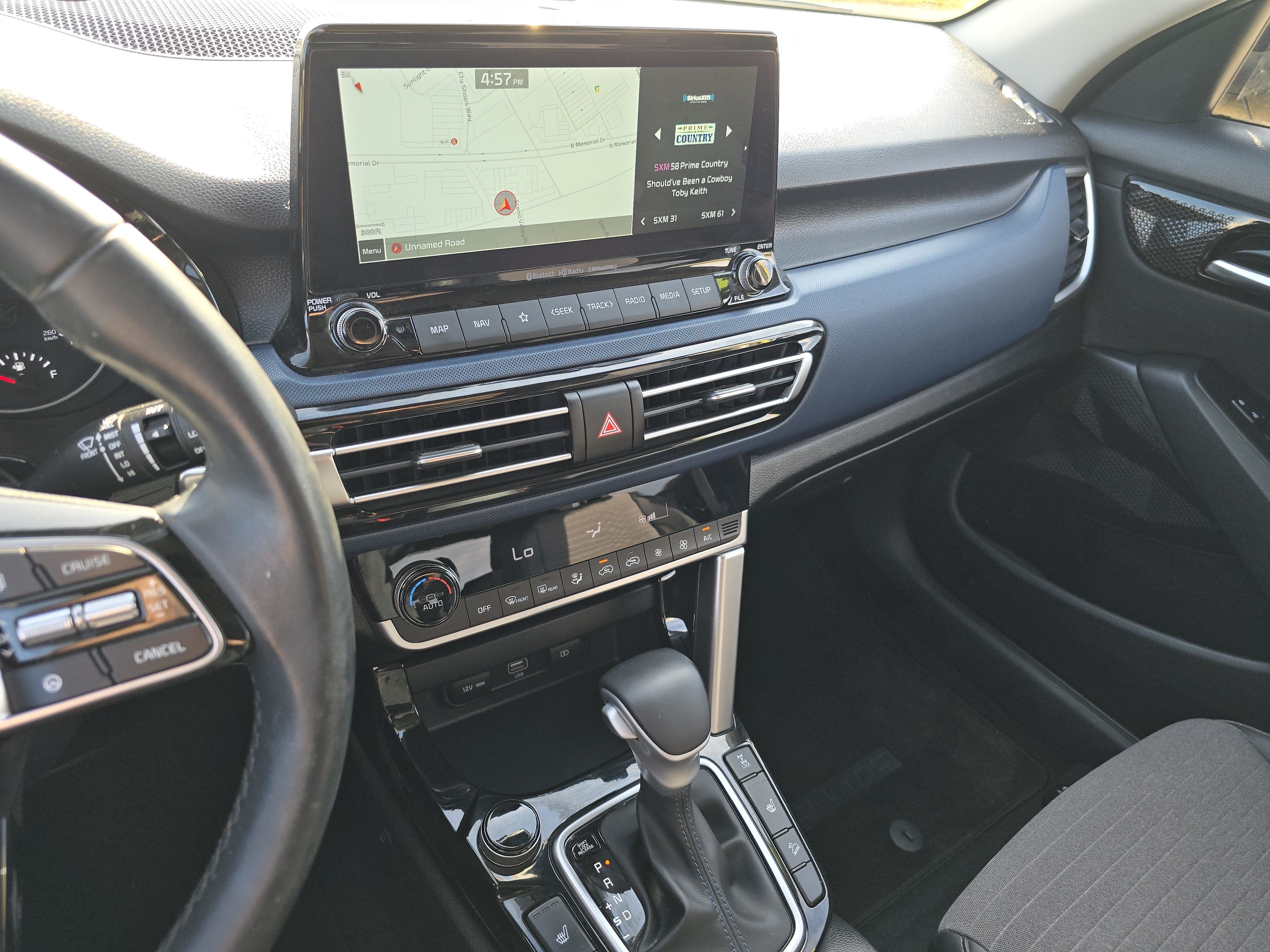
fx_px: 844
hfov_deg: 73.9
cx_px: 635
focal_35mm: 23
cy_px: 476
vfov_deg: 58.9
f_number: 1.7
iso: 64
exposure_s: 1/180
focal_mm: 6.3
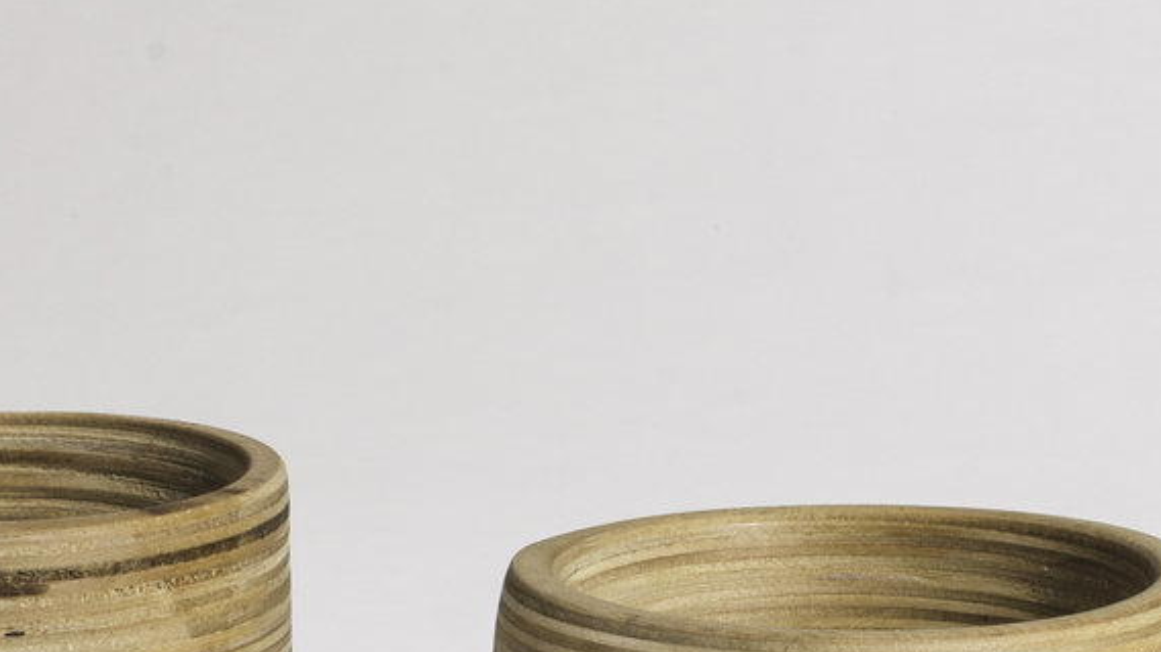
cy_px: 596
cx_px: 791
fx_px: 4163
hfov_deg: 15.8
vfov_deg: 8.9
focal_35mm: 135
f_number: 16
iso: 160
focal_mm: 35
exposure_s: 1/250
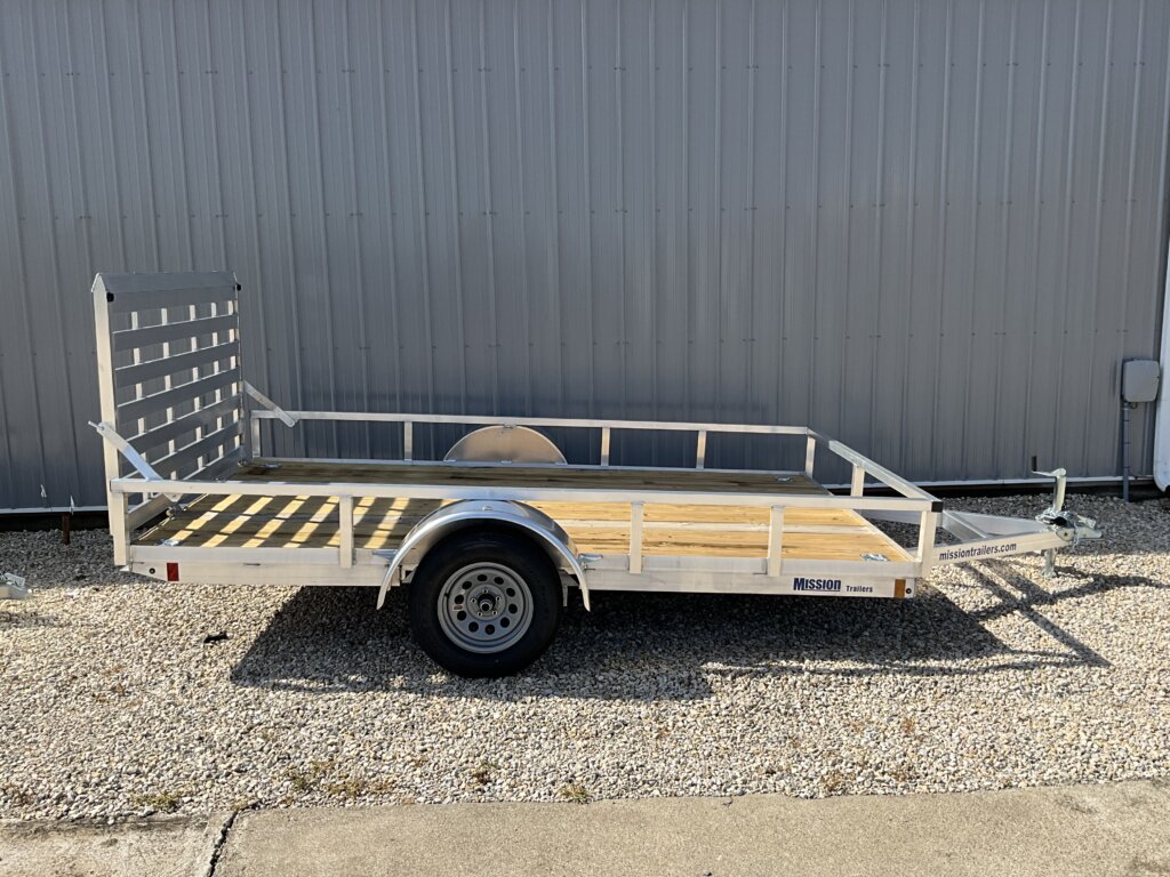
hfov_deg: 61.7
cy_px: 438
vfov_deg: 48.2
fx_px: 980
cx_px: 585
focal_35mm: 29
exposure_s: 1/1250
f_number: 1.8
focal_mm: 3
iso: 25
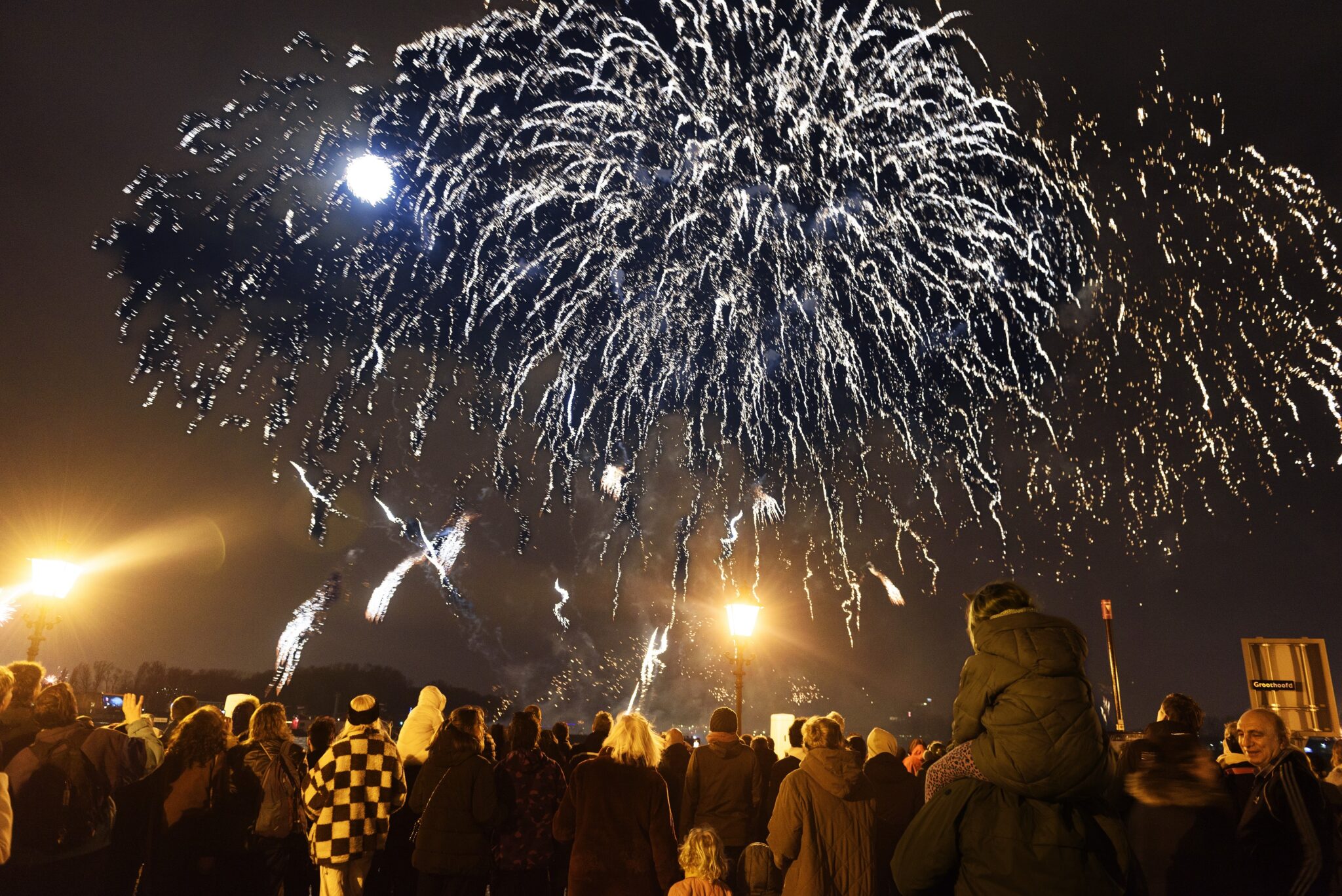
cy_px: 448
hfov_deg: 73.7
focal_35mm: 24
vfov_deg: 53.2
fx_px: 895
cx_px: 671
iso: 800
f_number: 3.5
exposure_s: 1/10
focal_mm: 24
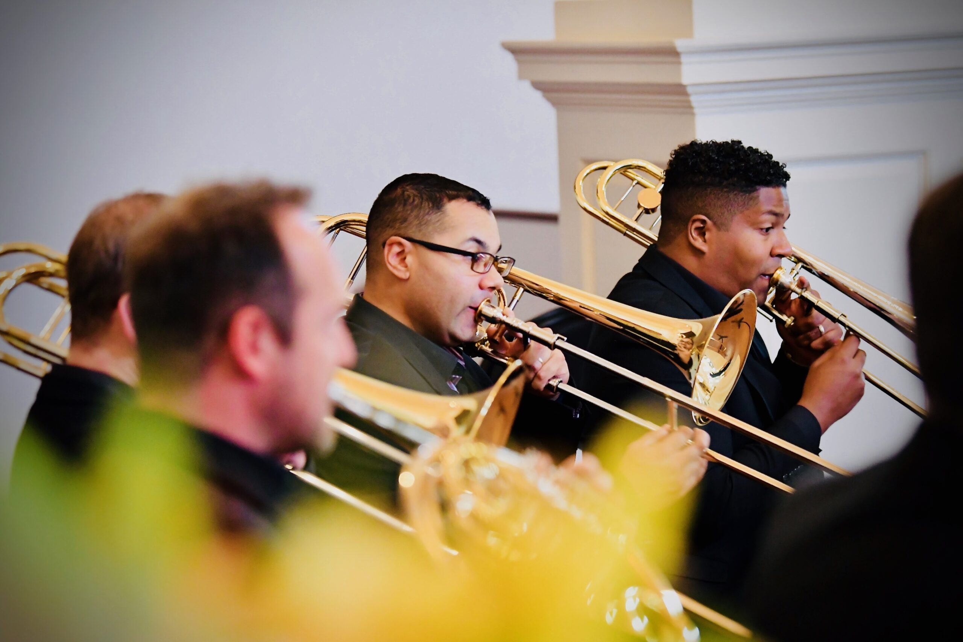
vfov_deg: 7.9
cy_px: 321
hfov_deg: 11.8
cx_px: 482
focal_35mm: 174
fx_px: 4654
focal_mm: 116
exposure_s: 1/125
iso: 3200
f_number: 2.8
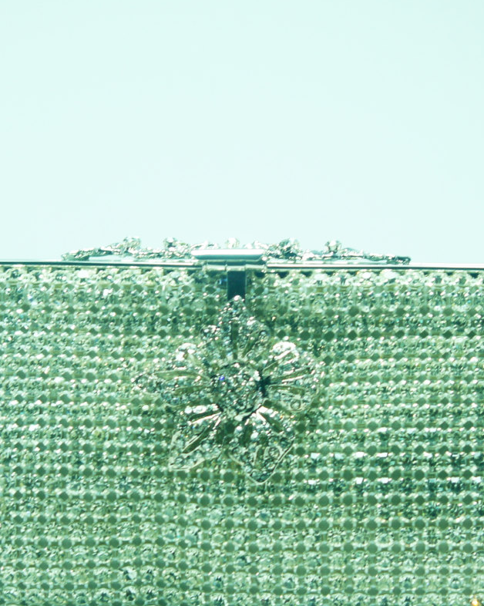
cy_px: 350
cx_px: 177
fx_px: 3369
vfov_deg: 10.3
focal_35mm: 188
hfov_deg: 8.2
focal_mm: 70
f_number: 9
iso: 200
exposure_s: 1/5
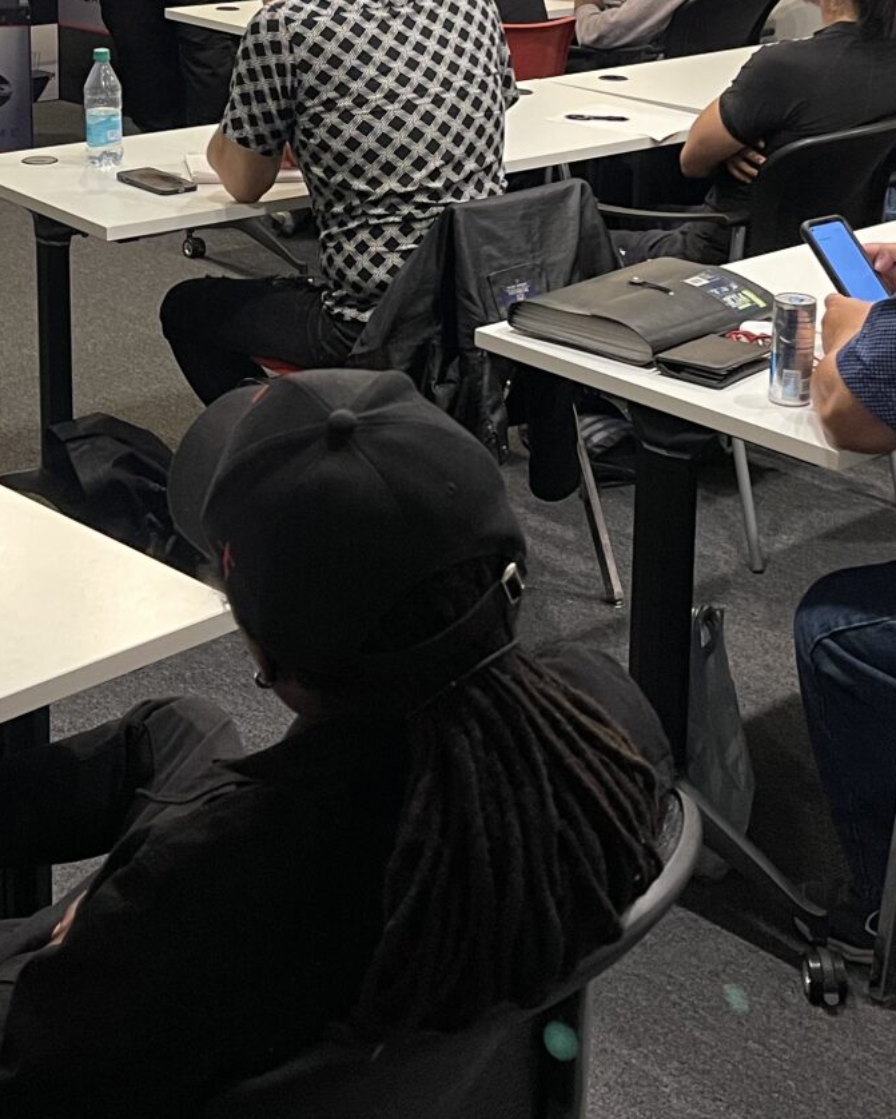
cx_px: 338
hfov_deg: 24.5
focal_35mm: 62
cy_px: 140
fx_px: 2054
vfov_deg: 29.4
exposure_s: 1/60
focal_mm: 5.1
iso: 320
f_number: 1.6
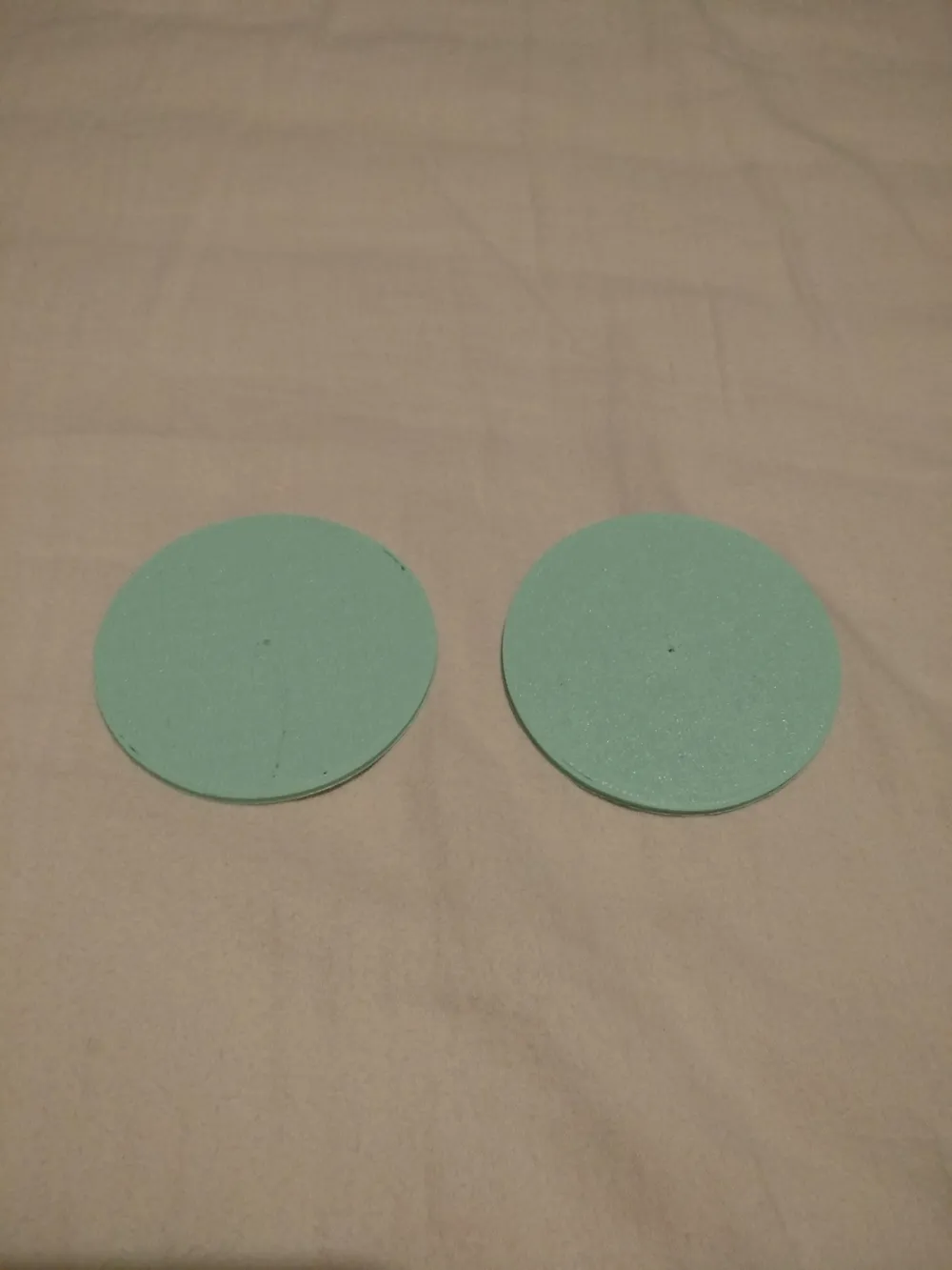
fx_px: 807
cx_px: 476
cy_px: 635
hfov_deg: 61.1
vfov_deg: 76.4
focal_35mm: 22
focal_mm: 3.81
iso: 1000
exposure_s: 1/20
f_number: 2.2
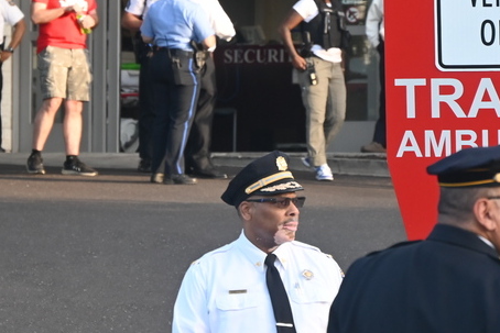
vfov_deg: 3.9
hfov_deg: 5.8
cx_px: 419
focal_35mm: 357
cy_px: 212
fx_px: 4960
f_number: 6.3
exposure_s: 1/250
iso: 800
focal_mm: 135
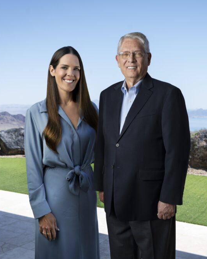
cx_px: 131
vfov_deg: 40.3
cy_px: 129
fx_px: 352
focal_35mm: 46
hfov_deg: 32.6
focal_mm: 32
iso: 50
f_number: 5.6
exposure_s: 1/200
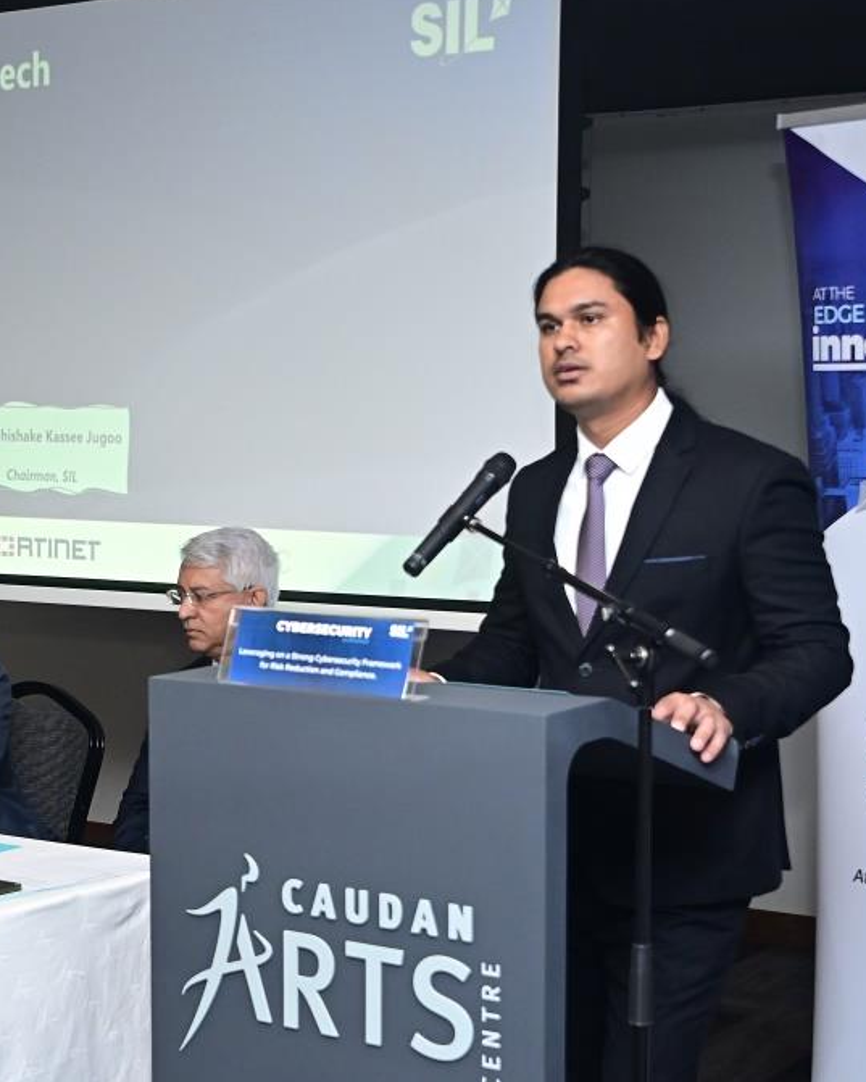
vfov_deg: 30.0
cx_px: 347
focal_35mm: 63
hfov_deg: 24.2
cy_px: 539
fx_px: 2018
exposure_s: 1/200
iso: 2500
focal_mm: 44
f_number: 6.3
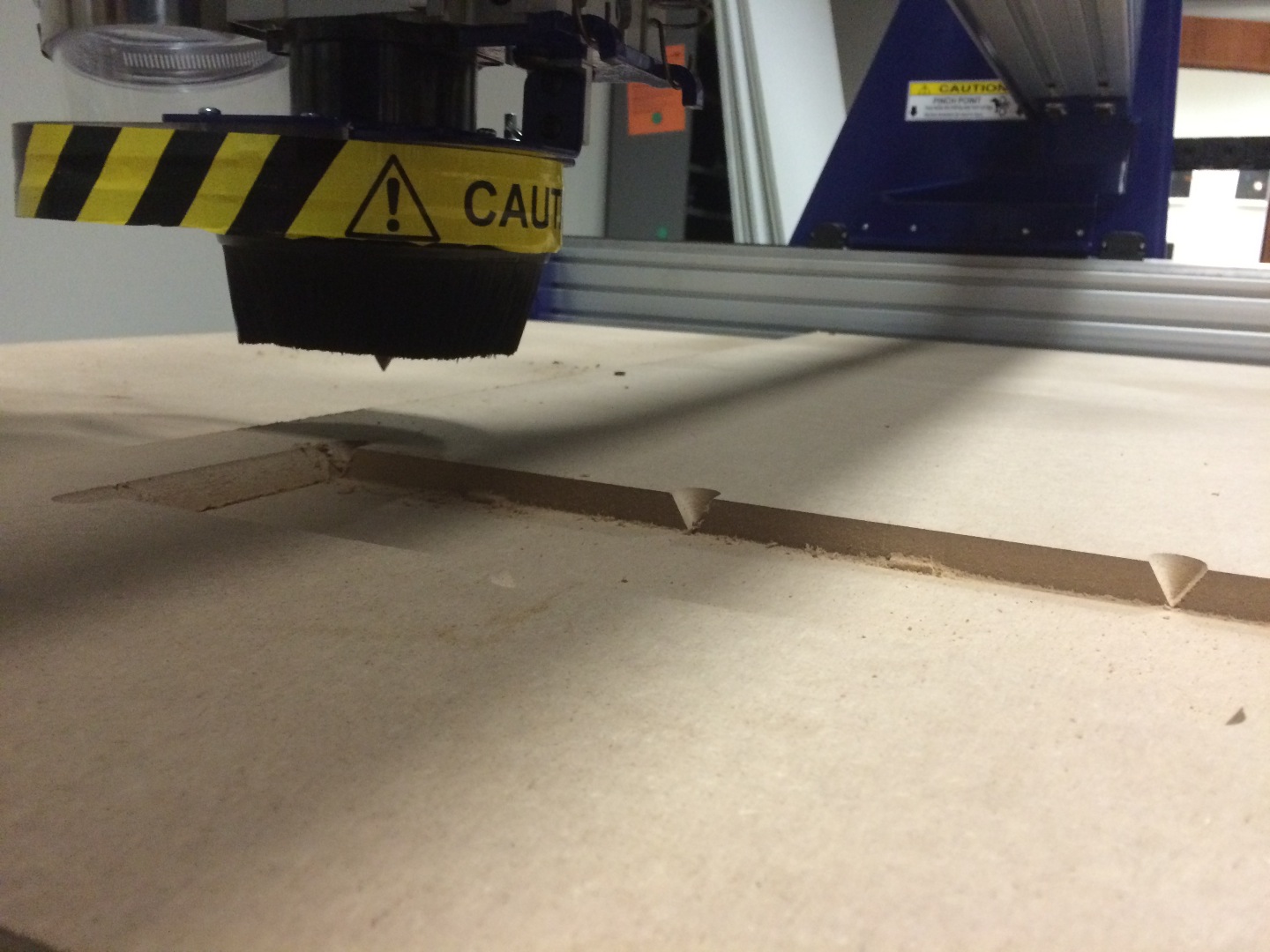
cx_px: 635
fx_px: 1064
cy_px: 476
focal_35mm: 29
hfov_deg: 61.7
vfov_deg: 48.2
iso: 320
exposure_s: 1/30
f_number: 2.2
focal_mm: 4.15
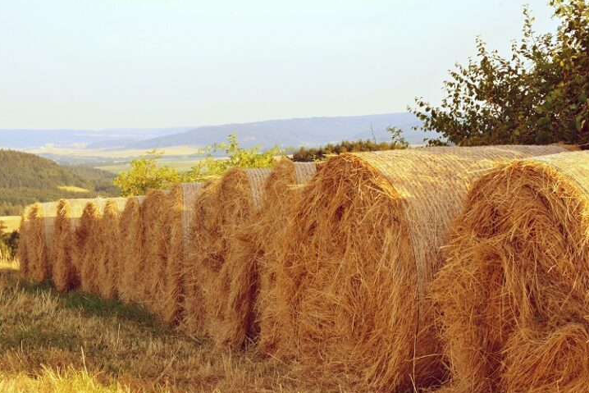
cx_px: 296
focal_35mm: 93
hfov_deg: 21.9
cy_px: 207
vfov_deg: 14.7
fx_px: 1522
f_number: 14
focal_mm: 58
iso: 100
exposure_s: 1/30
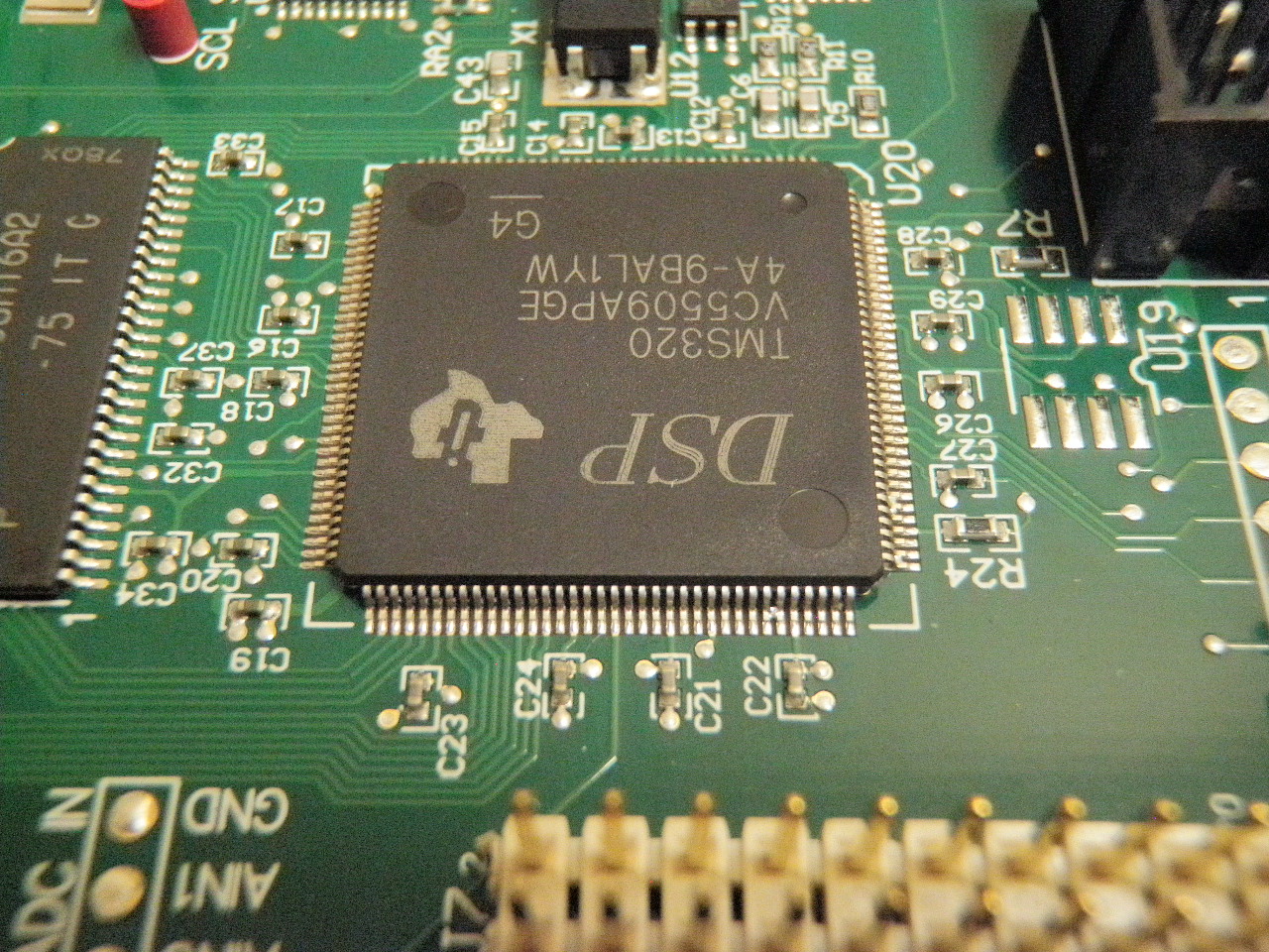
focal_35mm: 36
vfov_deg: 39.7
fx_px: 1320
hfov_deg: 51.4
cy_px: 476
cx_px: 634
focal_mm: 6.53
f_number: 4.1
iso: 800
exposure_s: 1/80
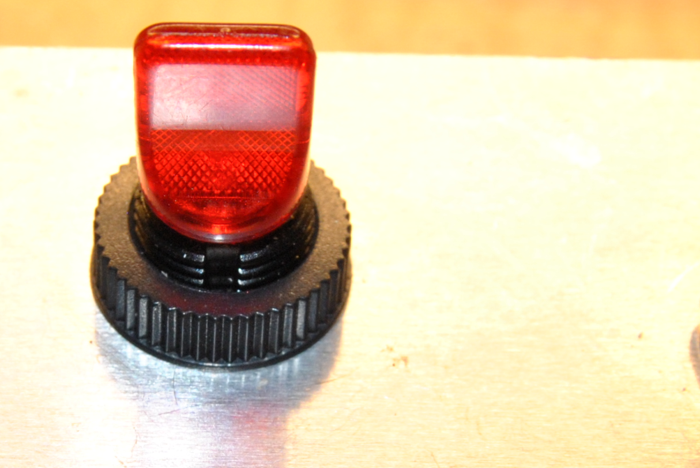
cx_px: 214
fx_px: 2608
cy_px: 363
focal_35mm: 134
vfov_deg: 10.2
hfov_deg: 15.2
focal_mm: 28
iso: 400
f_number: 9
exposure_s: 1/40
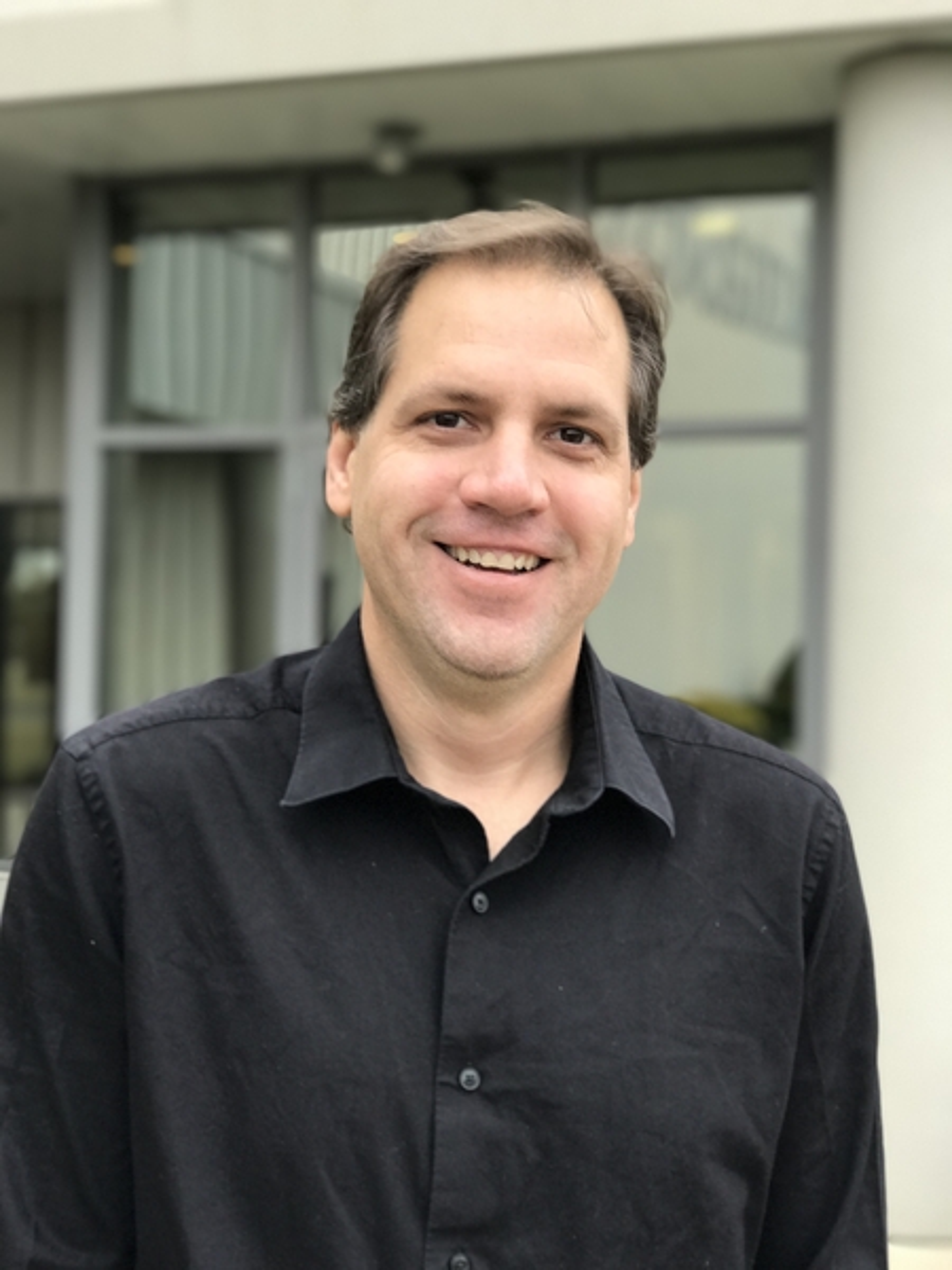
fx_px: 2090
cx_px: 476
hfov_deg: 25.7
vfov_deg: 33.8
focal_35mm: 57
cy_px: 635
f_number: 2.8
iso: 64
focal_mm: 6.6
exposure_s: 1/60
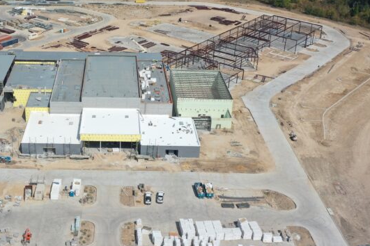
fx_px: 555
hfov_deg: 36.1
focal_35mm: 54
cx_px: 97
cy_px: 100
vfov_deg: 25.0
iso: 100
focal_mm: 10.26
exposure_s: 1/100
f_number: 4.5
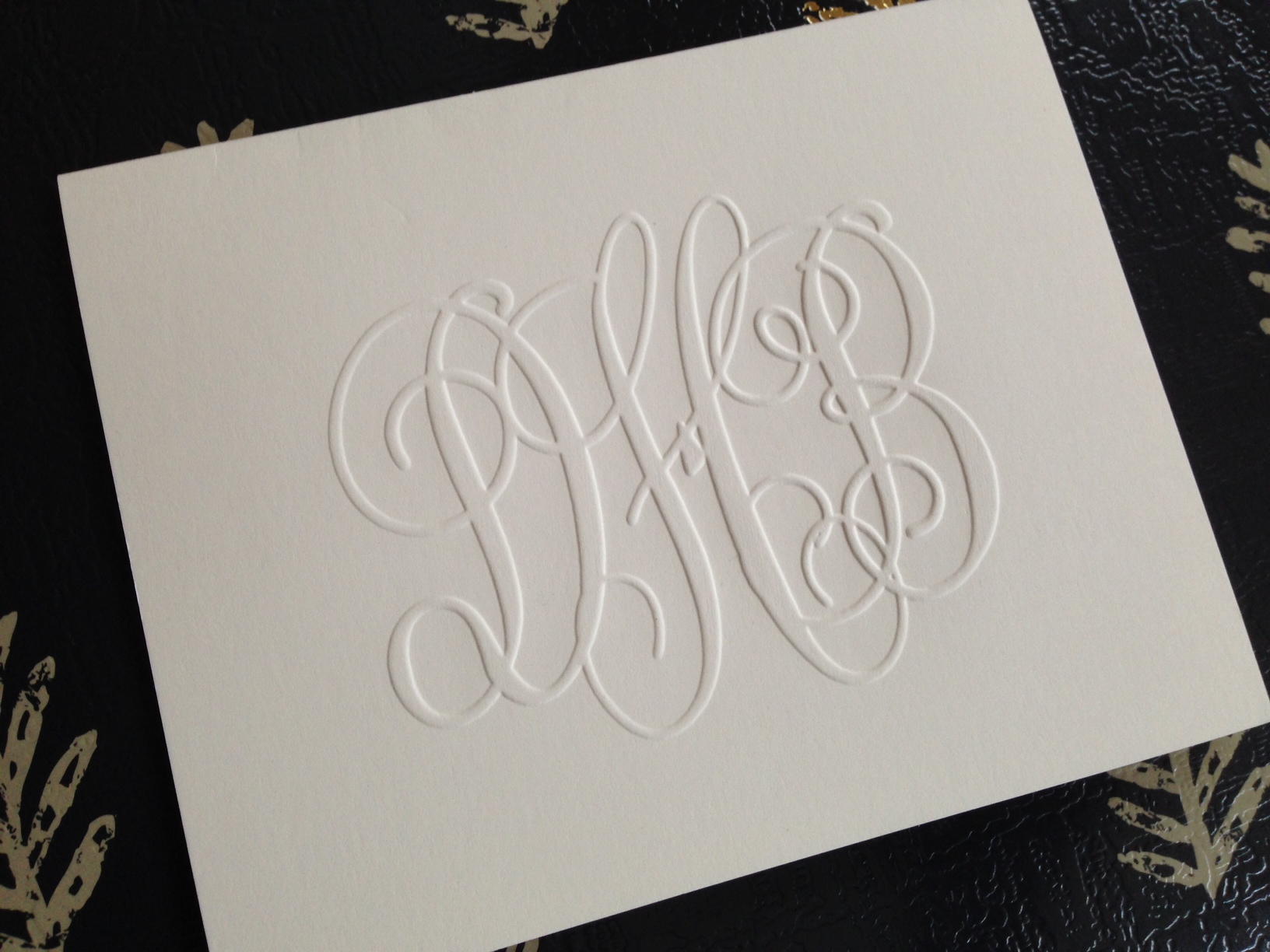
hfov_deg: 55.4
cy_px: 476
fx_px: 1211
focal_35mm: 33
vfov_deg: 42.9
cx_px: 635
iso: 80
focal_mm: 4.12
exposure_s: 1/20
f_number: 2.4
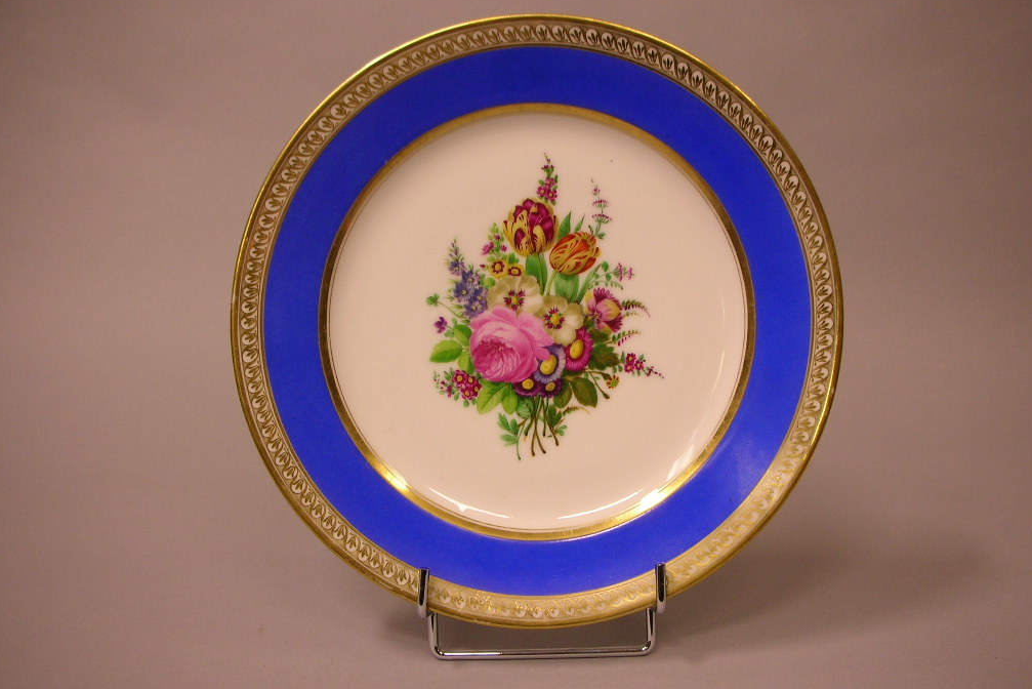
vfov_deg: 36.0
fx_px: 1061
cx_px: 520
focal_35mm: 37
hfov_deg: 51.9
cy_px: 362
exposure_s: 1/23
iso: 50
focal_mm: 5.8
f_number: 3
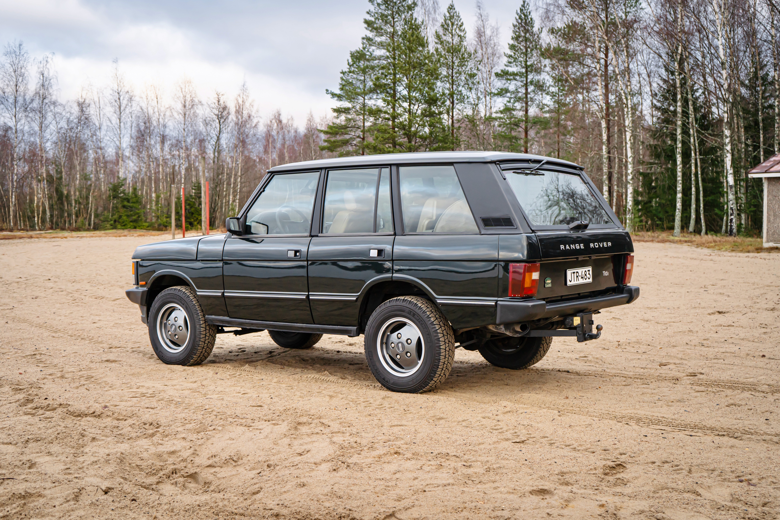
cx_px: 390
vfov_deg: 30.5
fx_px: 953
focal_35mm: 44
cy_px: 260
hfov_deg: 44.5
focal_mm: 44
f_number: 5.6
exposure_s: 1/200
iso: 500
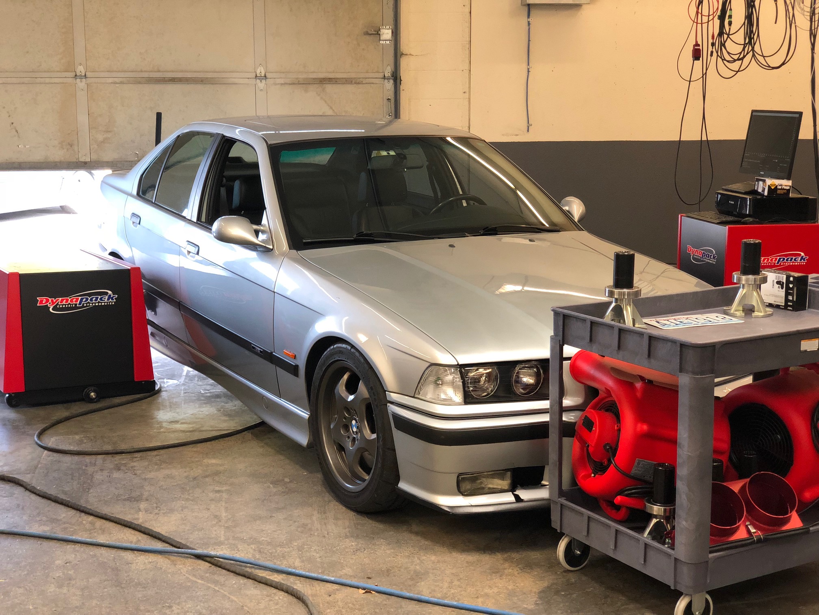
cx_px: 410
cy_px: 308
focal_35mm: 52
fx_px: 1230
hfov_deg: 36.8
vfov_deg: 28.0
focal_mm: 6
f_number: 2.4
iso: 100
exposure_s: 1/60
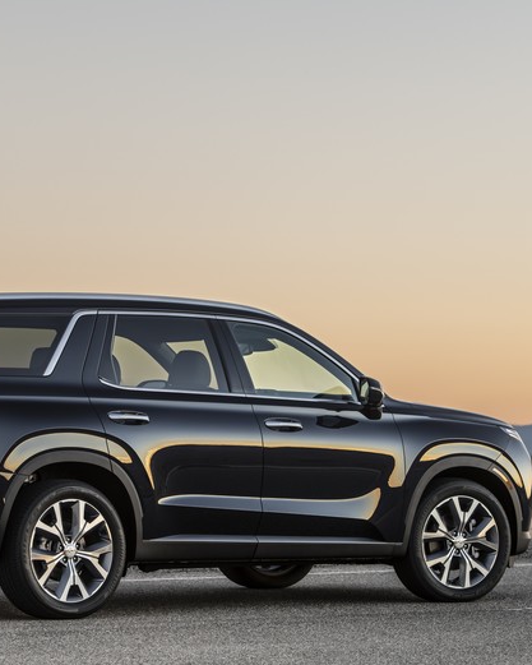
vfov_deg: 12.9
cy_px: 347
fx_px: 2932
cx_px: 143
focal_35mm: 149
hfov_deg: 10.4
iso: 64
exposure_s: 1/8
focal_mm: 90
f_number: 5
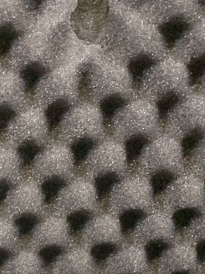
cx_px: -112
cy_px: 443
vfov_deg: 14.3
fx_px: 995
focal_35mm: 126
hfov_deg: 11.2
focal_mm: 4.25
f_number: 1.8
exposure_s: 1/60
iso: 160
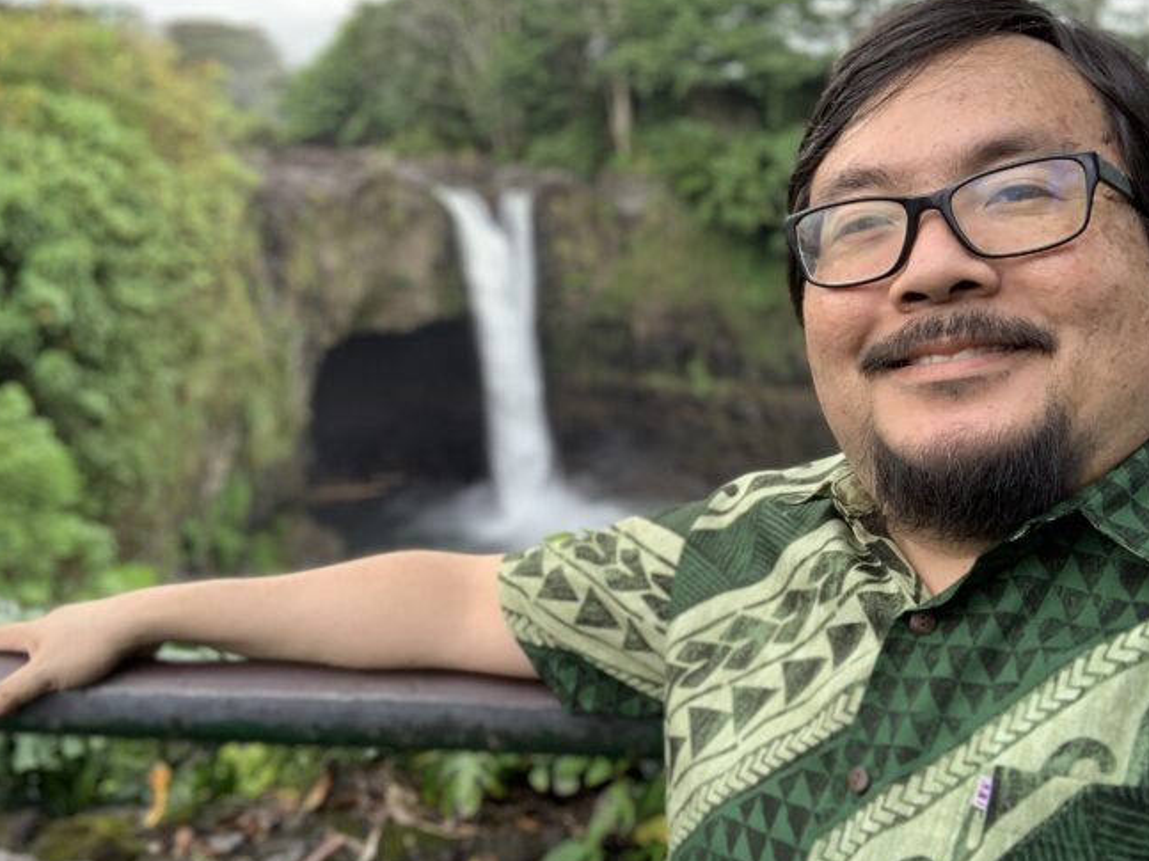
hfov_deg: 48.9
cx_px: 618
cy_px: 430
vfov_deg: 37.7
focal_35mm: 38
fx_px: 1261
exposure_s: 1/121
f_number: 2.2
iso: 40
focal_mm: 2.87
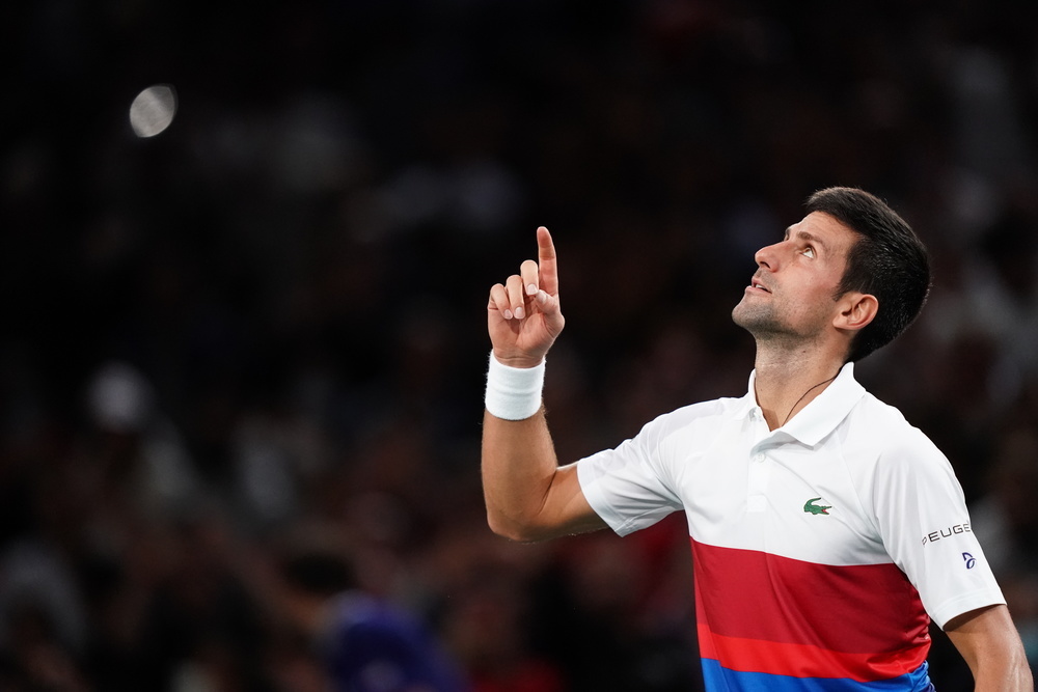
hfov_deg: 5.2
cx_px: 519
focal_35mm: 400
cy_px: 346
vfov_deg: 3.4
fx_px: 11534
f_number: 2.8
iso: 6400
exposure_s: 1/4000
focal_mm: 400
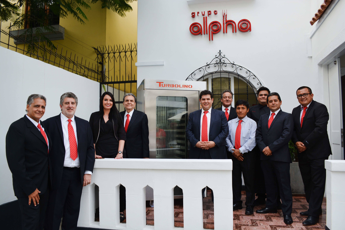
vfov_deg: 34.2
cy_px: 115
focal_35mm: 39
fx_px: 374
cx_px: 172
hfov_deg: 49.6
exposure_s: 1/160
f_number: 4.5
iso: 800
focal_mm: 26
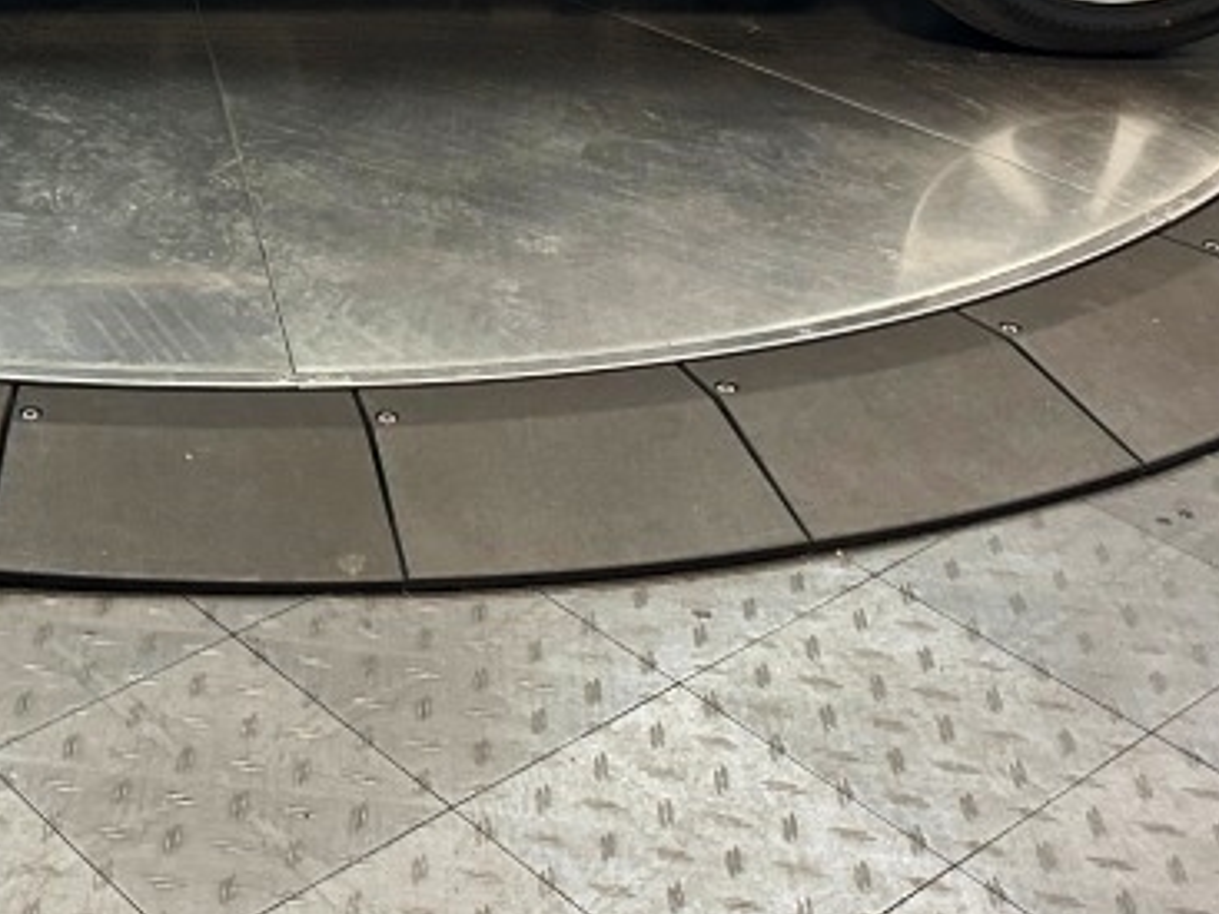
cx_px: 50
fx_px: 2359
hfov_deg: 27.6
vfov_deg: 20.6
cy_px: -163
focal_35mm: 67
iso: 500
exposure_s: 1/60
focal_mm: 6.86
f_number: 1.78
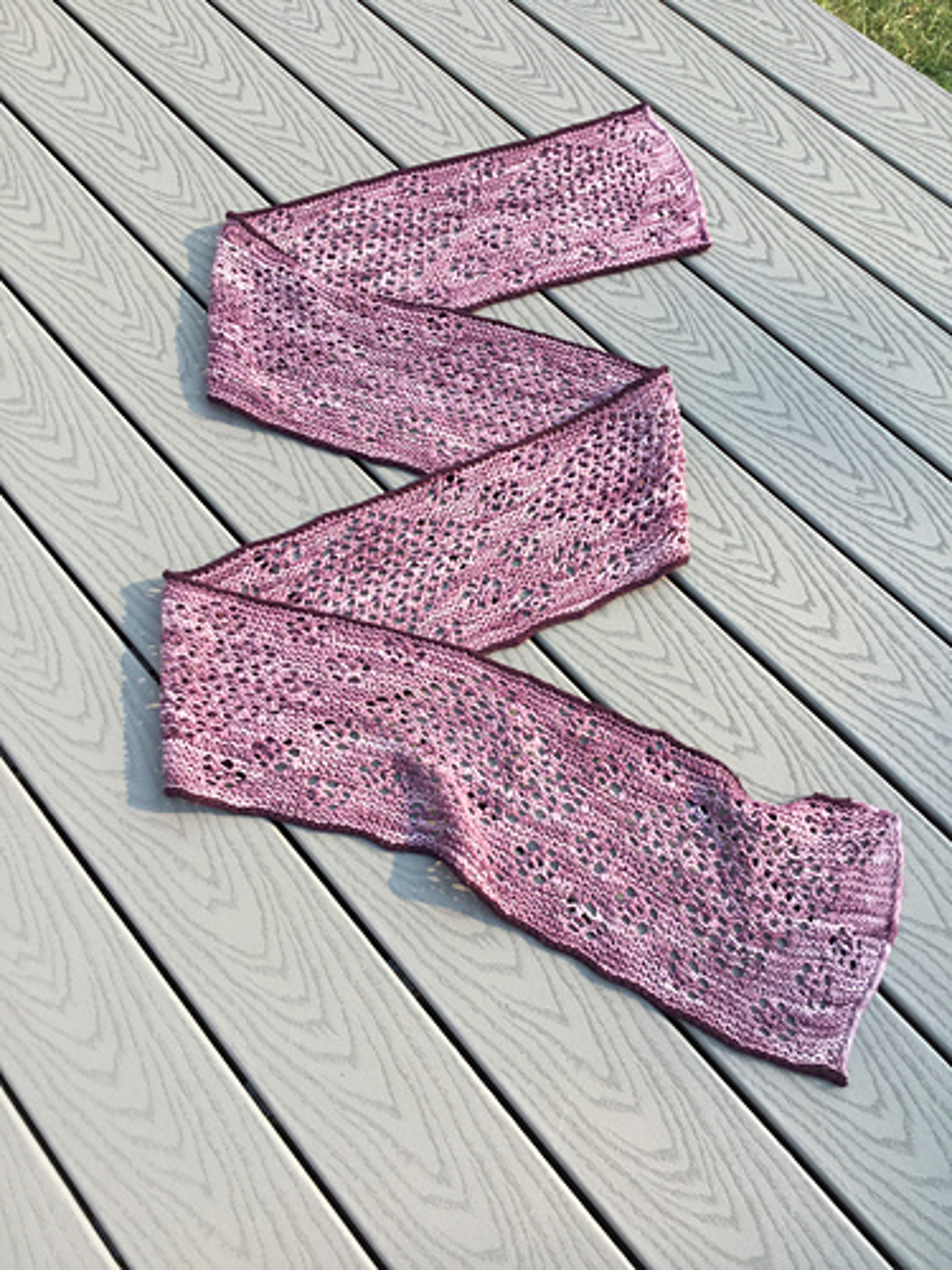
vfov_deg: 58.4
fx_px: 1137
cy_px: 635
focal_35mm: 31
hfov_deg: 45.4
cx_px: 476
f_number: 2.4
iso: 25
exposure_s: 1/382
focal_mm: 3.3
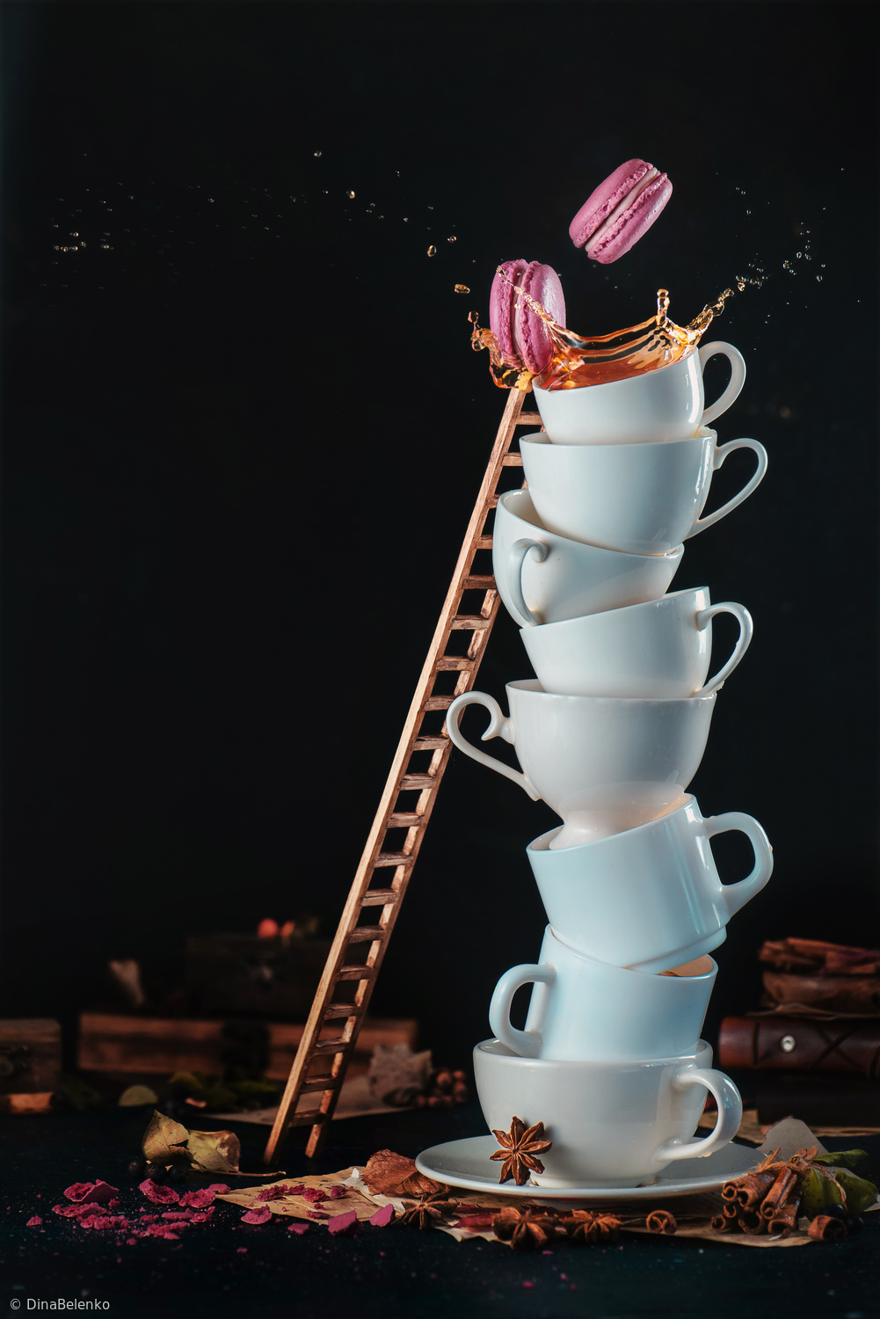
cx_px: 440
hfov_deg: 13.0
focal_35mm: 105
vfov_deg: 19.5
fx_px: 3847
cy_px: 660
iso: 160
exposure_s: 1/160
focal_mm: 105
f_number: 6.3
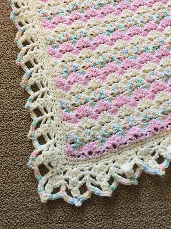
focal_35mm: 29
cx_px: 86
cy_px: 114
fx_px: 191
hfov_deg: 48.2
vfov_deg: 61.7
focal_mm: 4.15
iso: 64
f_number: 2.2
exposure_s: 1/15
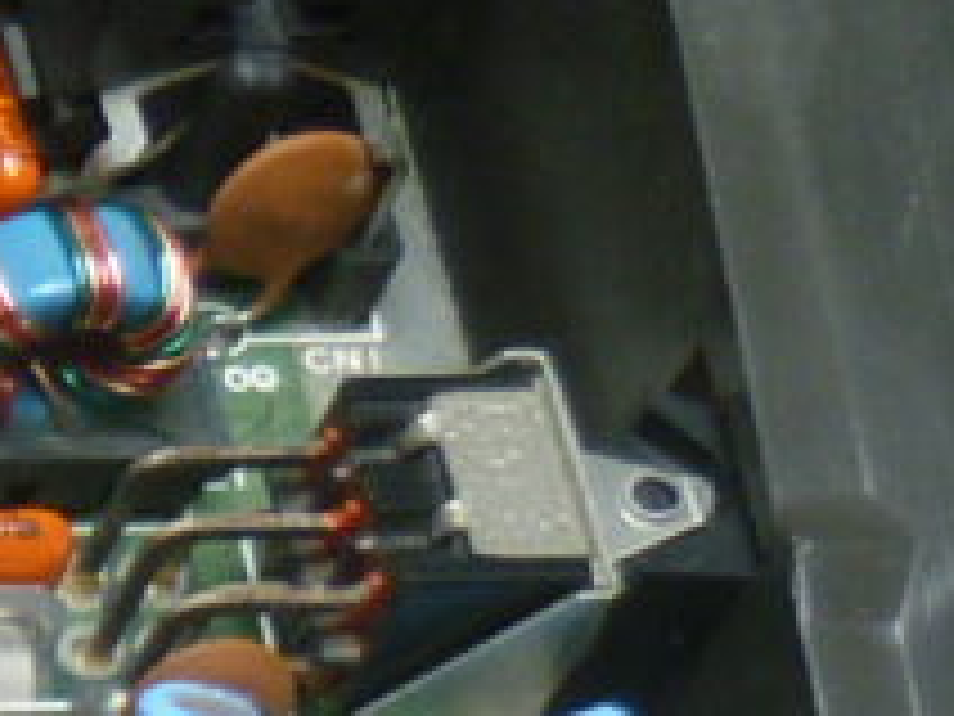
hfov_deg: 7.2
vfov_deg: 6.4
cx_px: -2412
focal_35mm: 225
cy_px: 1437
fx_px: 6201
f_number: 2.8
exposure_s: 1/60
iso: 80
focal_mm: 5.5
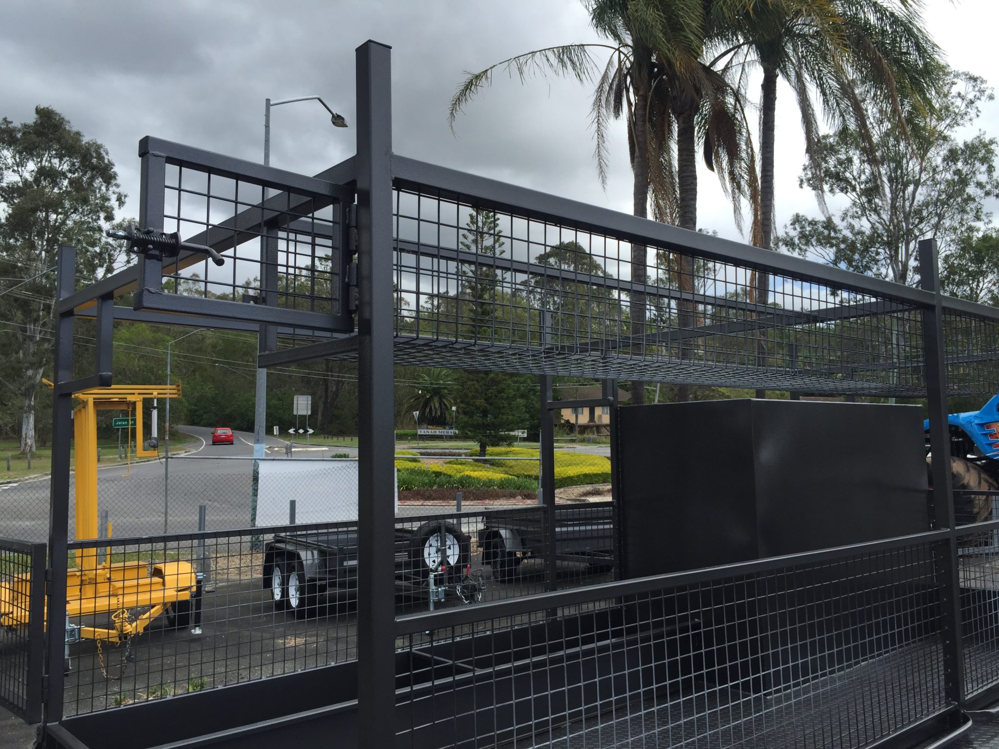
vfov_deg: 48.2
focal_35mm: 29
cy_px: 374
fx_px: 837
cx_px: 500
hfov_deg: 61.7
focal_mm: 4.15
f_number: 2.2
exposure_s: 1/1522
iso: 32
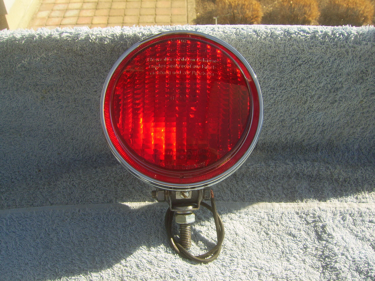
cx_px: 188
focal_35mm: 38
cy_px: 140
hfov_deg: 49.0
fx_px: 412
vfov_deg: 37.7
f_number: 6.4
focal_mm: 7.8
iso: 50
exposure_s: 1/80
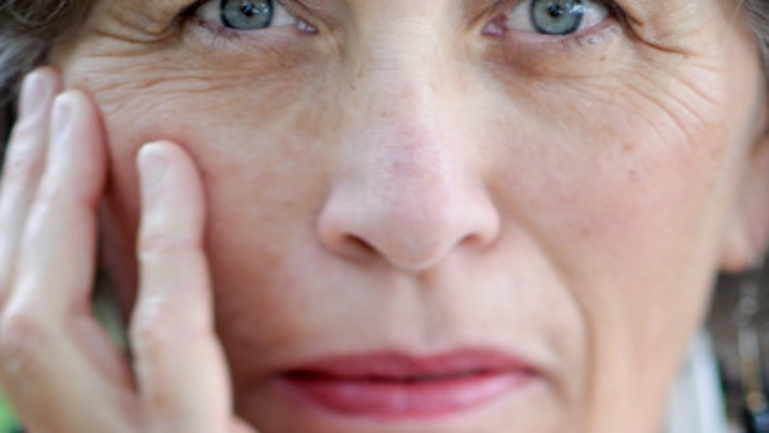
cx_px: 438
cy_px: 207
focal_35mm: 323
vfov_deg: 3.8
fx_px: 6592
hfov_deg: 6.7
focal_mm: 85
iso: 400
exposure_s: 1/1000
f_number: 3.2
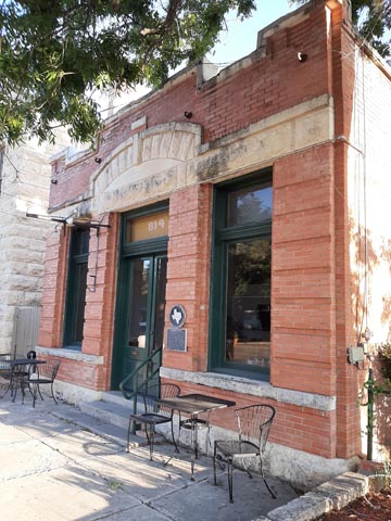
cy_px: 260
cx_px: 196
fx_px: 392
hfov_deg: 53.1
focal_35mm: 26
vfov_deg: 67.3
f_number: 1.7
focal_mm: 3.93
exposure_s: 1/218
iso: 40
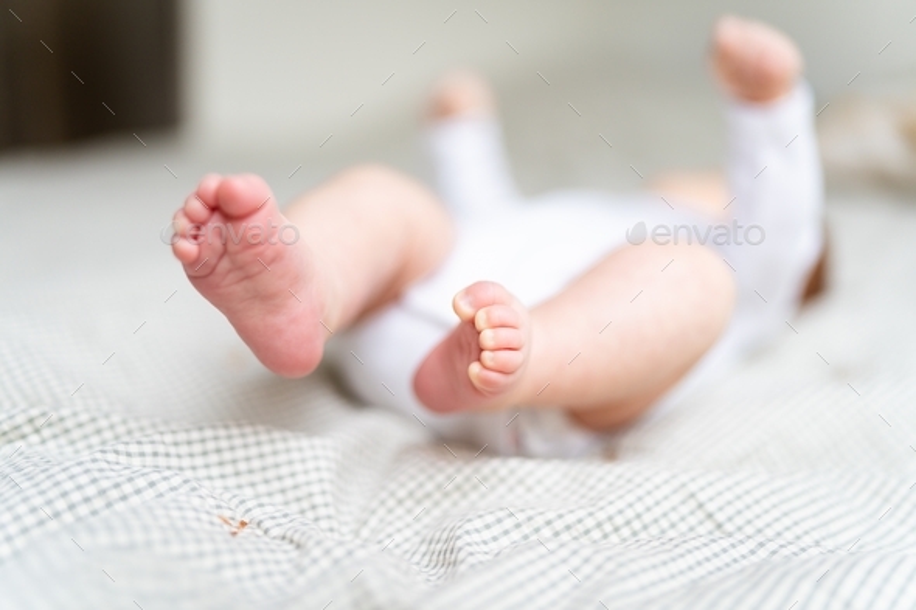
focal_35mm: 35
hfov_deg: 54.4
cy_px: 305
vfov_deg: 37.8
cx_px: 458
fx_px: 890
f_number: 1.2
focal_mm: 35
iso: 250
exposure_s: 1/250
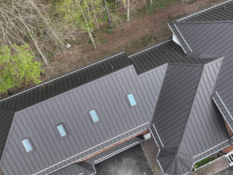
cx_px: 157
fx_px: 269
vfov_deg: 35.9
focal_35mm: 40
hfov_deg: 46.0
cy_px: 89
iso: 100
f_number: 2.8
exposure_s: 1/200
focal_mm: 12.29
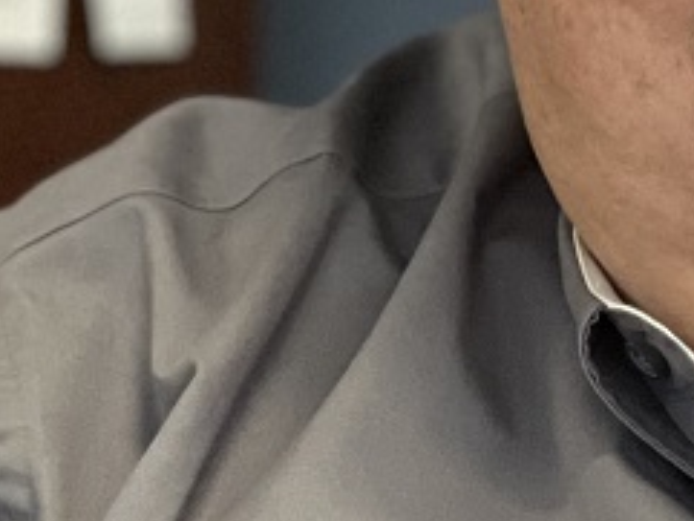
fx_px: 8966
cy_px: 443
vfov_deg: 3.3
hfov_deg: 4.4
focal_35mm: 447
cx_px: 1135
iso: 400
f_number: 2.8
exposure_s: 1/40
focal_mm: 9
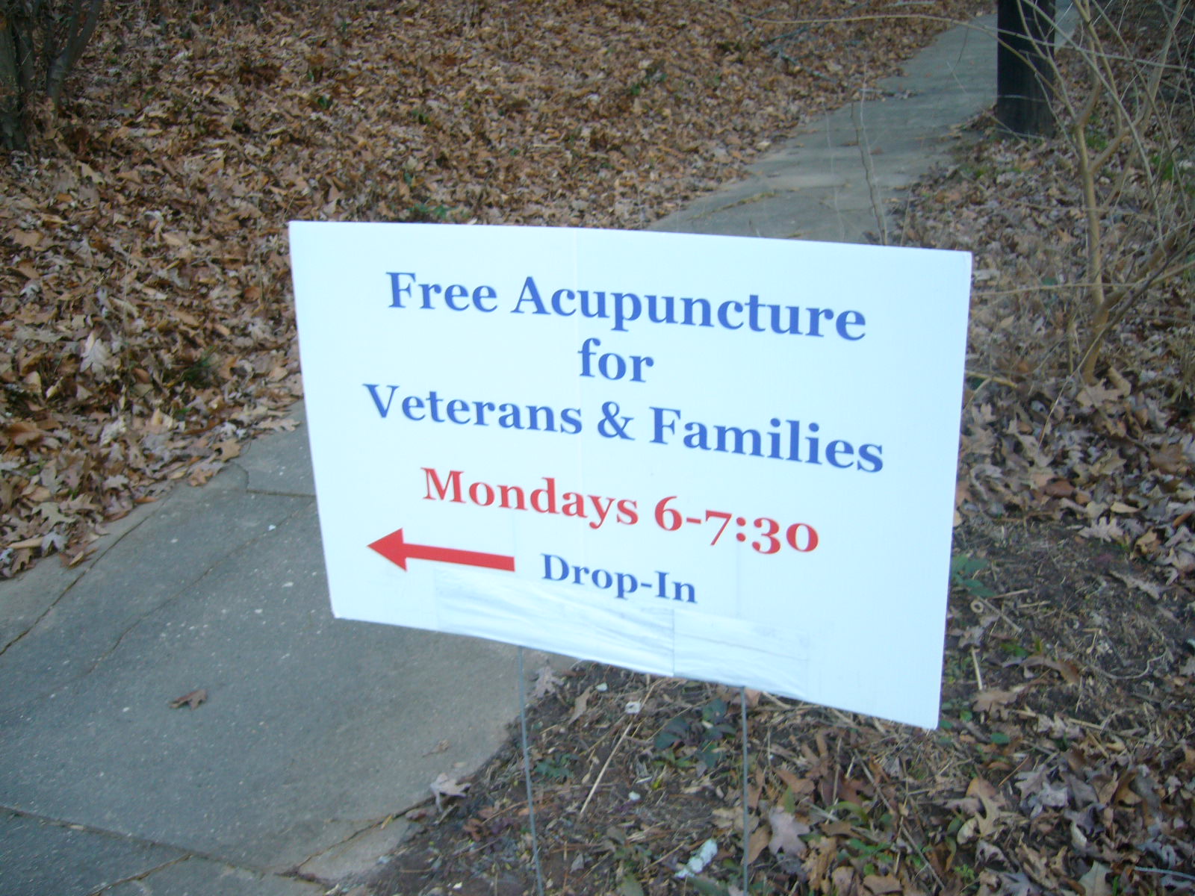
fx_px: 1208
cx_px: 598
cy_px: 448
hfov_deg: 52.6
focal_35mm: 35
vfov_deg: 40.7
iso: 100
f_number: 2.8
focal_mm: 5.8
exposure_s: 1/20
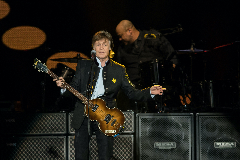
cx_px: 120
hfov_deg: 4.9
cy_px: 80
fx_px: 2800
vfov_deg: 3.3
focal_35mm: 420
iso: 800
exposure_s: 1/800
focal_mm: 420
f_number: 4
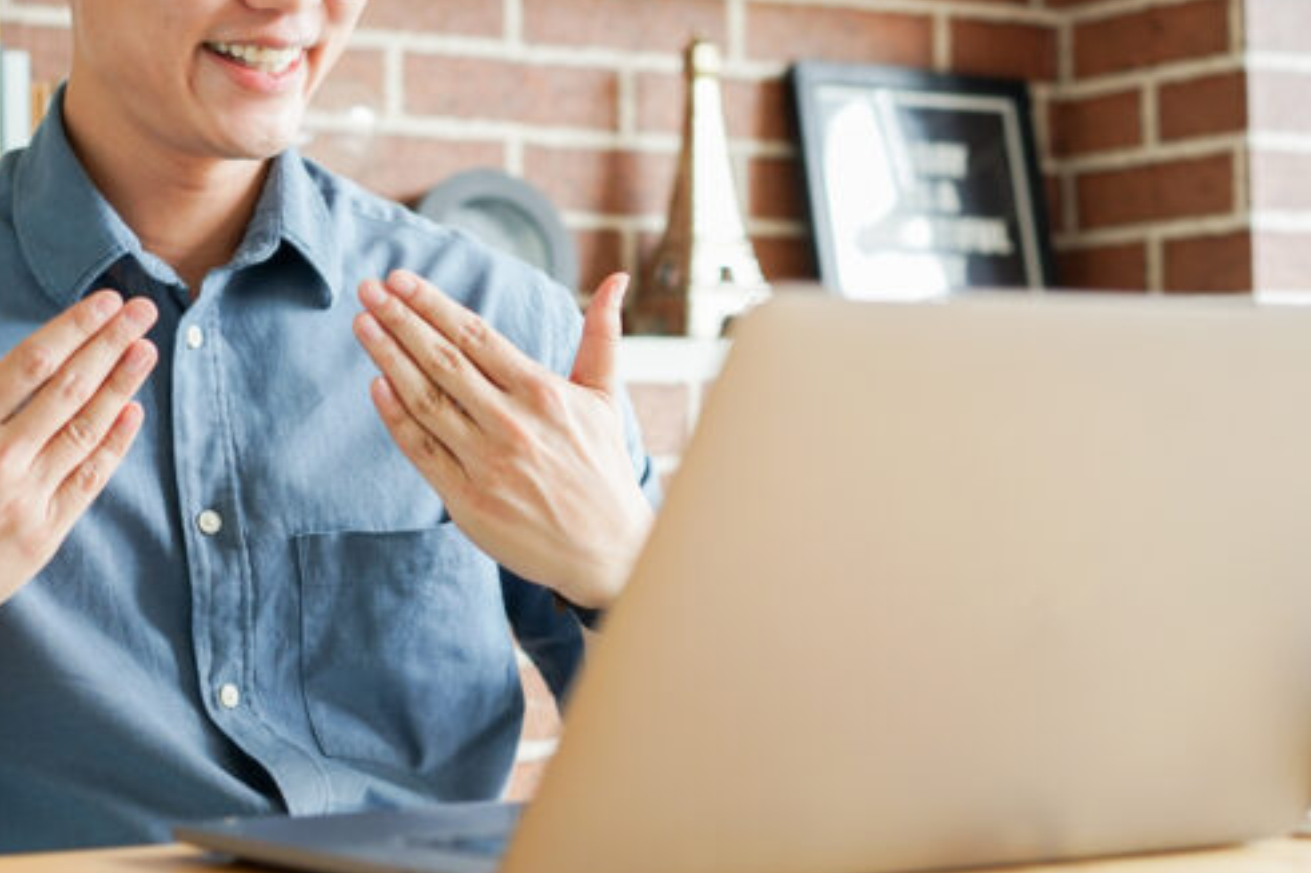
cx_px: 566
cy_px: 328
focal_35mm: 86
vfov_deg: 15.9
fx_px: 3131
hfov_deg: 23.6
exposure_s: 1/125
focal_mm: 55
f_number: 2.8
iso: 320
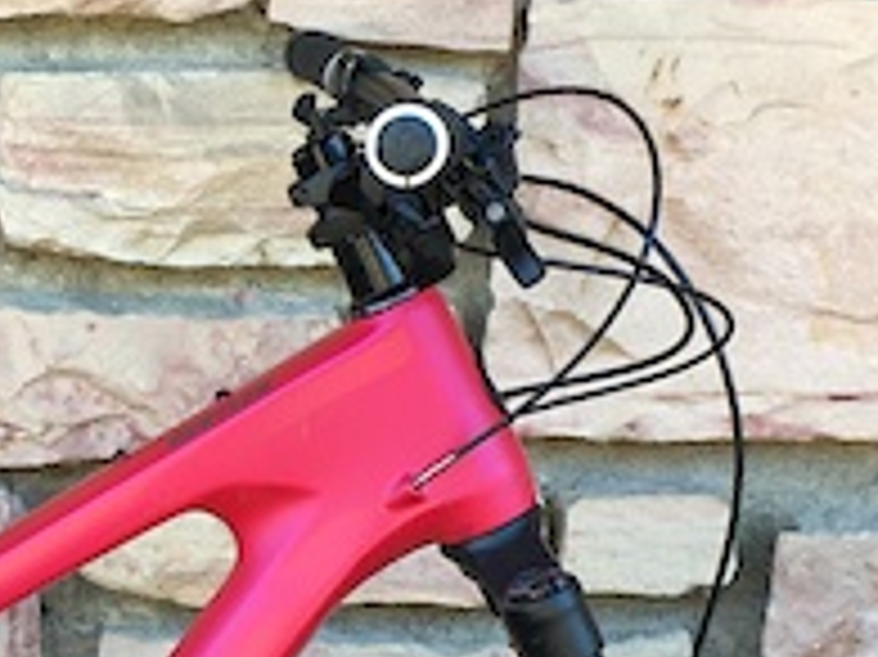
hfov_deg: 16.1
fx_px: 3016
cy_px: 734
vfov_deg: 12.2
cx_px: -68
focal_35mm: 119
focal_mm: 4.15
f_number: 2.2
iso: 25
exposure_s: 1/60
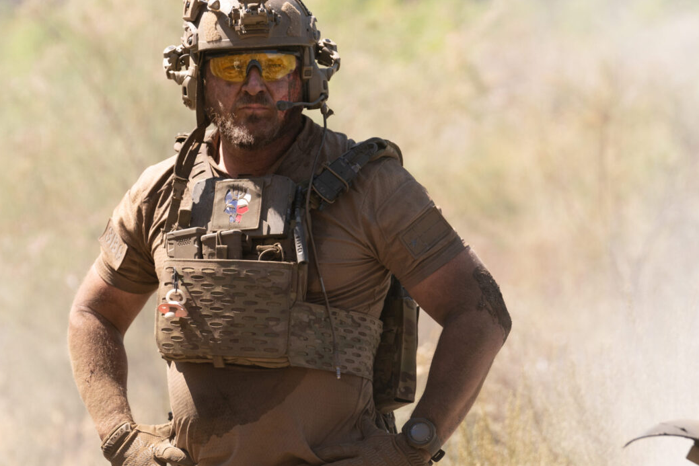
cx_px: 379
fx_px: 4641
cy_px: 231
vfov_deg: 5.8
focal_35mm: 239
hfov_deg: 8.6
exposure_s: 1/1600
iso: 800
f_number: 5.6
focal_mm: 207
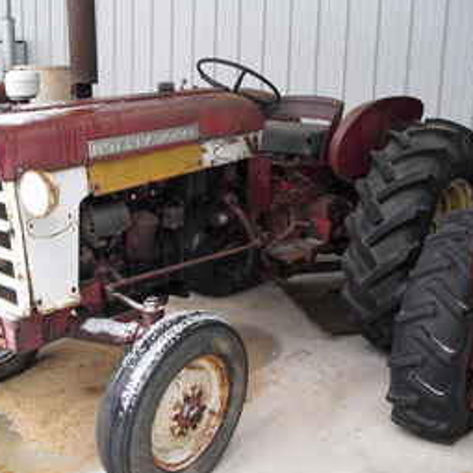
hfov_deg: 39.1
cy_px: 236
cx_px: 206
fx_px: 665
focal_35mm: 43
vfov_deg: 39.2
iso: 100
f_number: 3.1
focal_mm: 6.3
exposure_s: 1/100
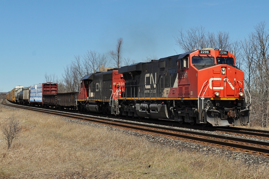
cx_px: 134
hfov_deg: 37.9
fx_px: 392
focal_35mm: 52
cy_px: 90
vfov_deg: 25.7
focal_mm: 35
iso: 200
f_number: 11
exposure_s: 1/500
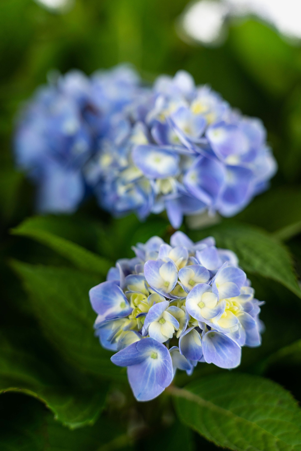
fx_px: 940
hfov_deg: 18.2
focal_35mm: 75
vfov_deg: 27.0
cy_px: 226
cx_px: 150
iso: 500
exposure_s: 1/250
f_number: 3.5
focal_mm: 75
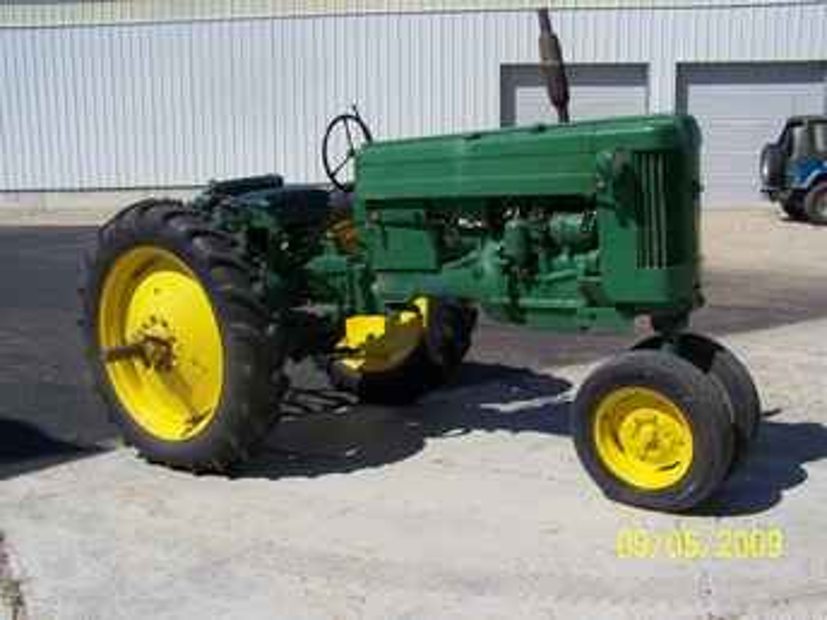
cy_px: 310
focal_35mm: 38
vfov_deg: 37.7
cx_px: 414
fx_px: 908
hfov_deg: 49.0
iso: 64
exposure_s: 1/1000
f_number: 4
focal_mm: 6.3
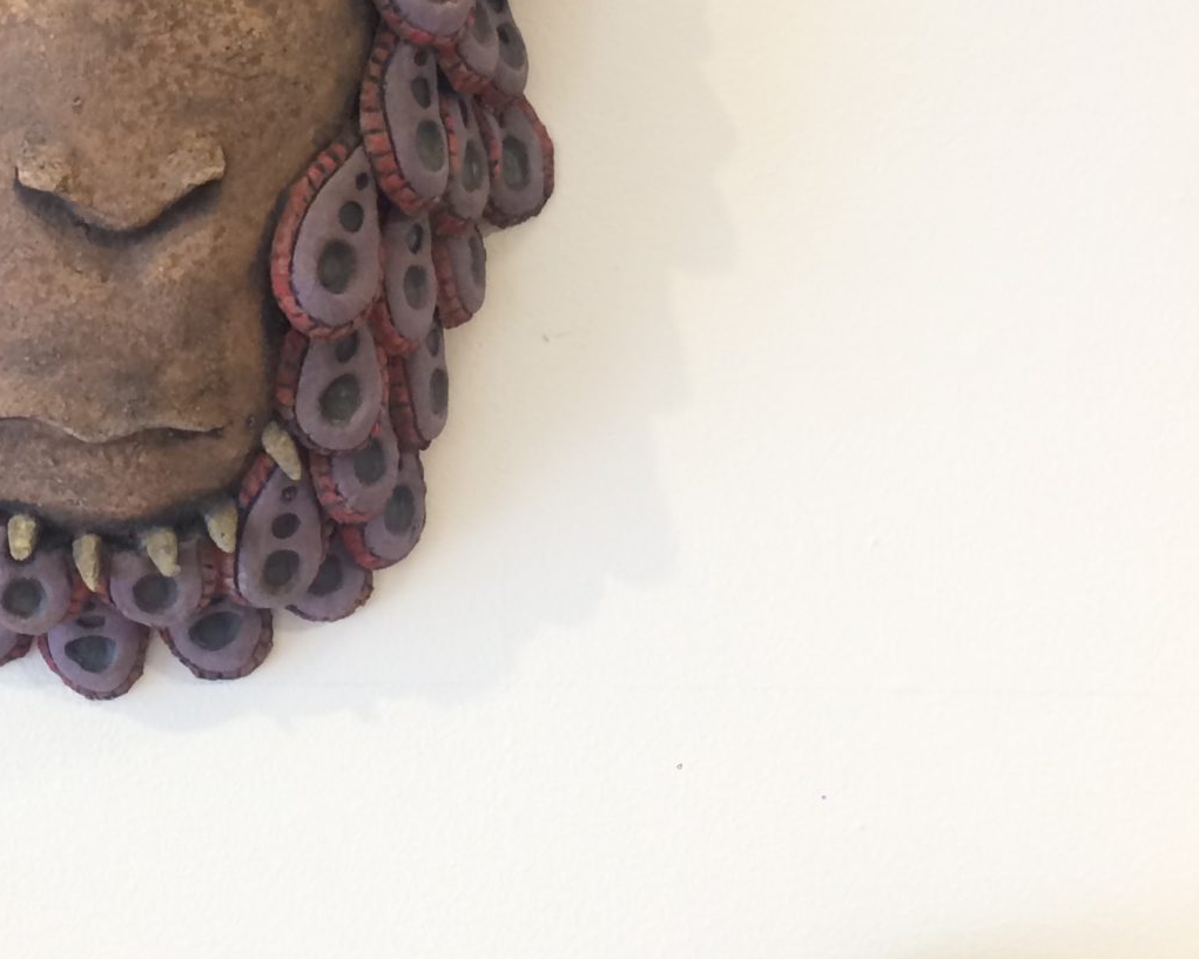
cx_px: 81
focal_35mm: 71
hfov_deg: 25.8
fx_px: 2520
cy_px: 215
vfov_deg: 21.3
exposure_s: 1/40
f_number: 2.2
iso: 40
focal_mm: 4.15
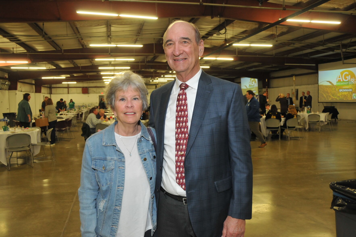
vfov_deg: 43.5
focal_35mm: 30
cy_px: 118
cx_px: 178
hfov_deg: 62.0
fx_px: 296
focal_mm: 20
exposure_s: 1/125
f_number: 4.5
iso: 800
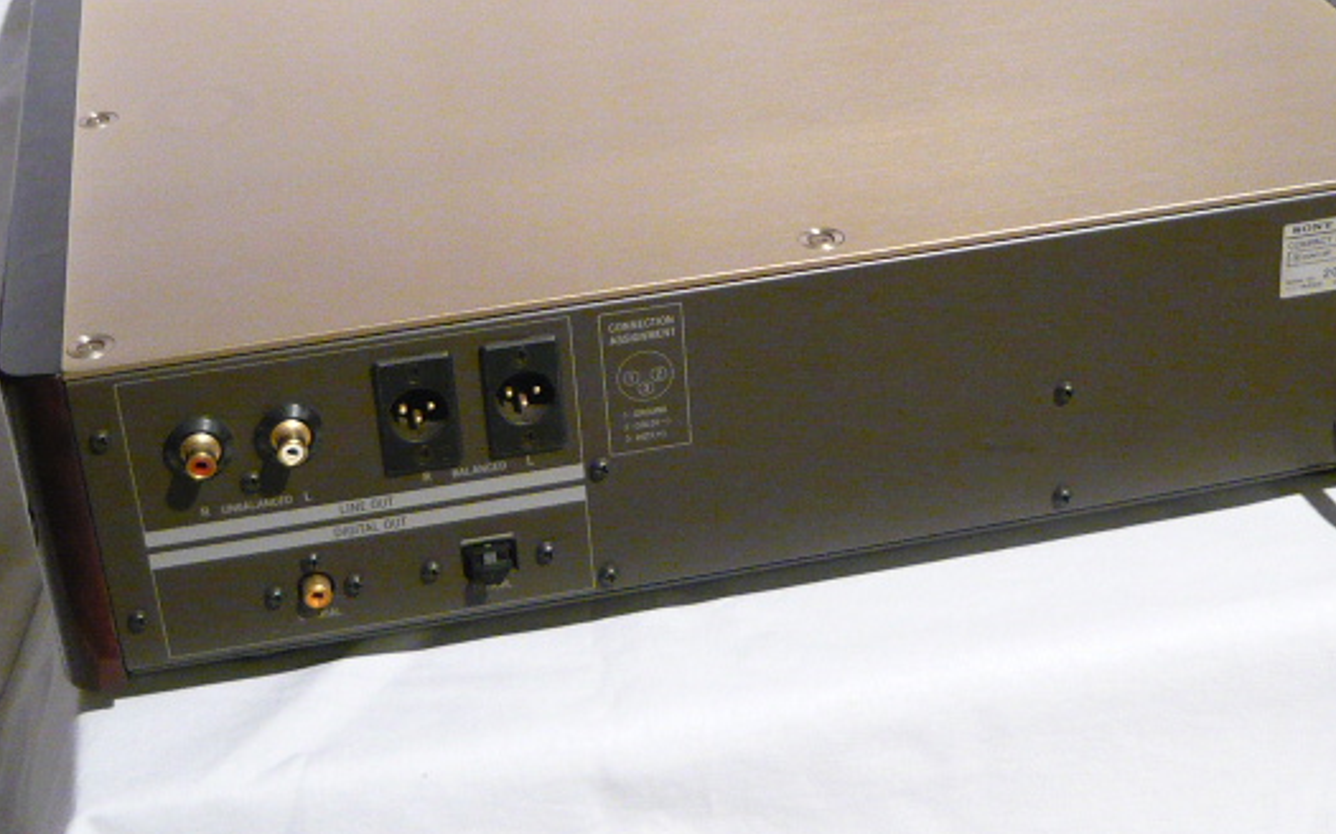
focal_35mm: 62
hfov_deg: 32.9
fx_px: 2257
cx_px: 766
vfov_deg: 20.9
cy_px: 262
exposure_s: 1/8
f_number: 2.8
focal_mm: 5.5
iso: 400
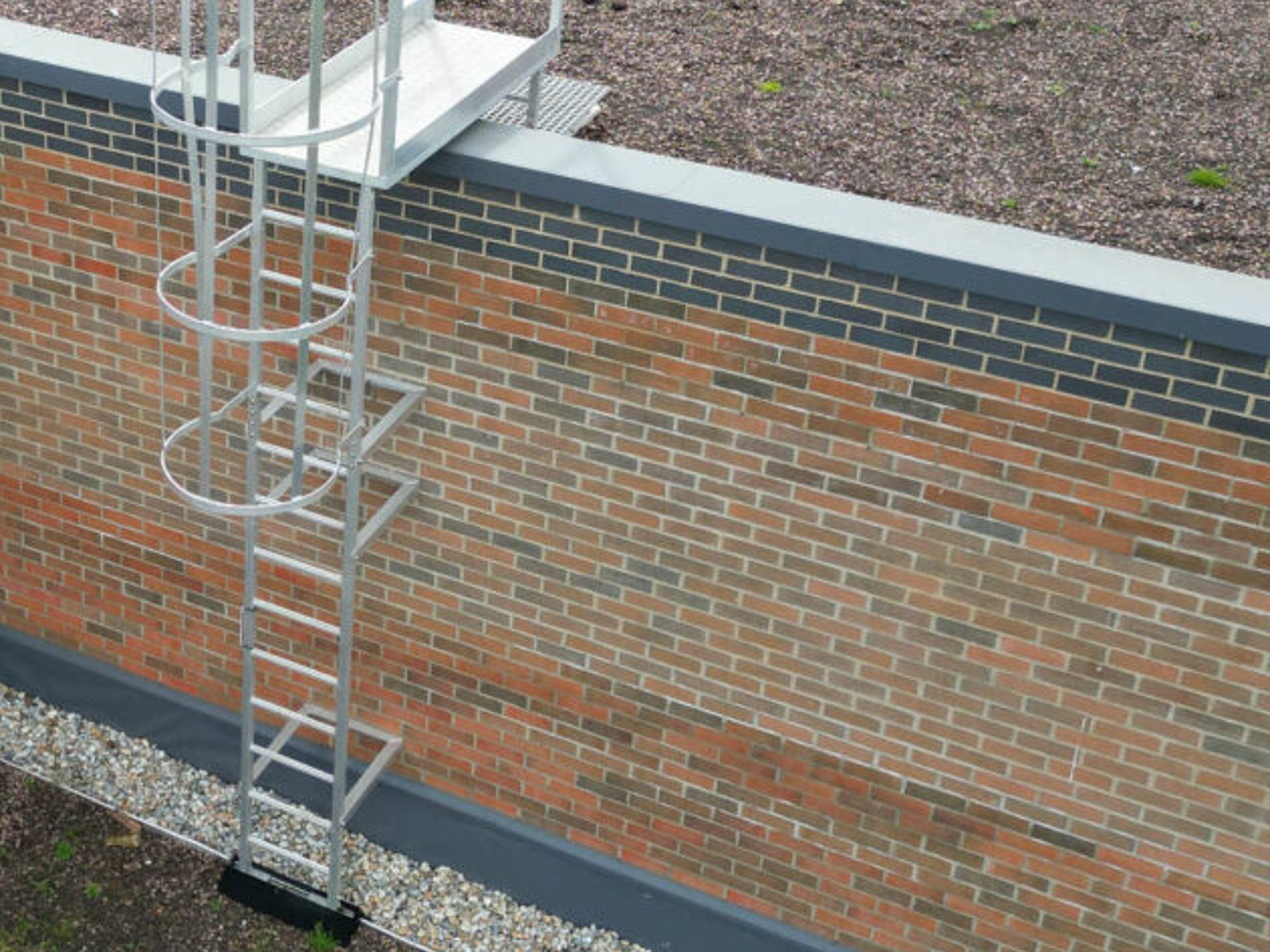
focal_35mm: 39
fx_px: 1430
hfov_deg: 46.8
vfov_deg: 36.5
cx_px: 383
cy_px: 328
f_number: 1.7
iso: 140
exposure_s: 1/1250
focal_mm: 6.7
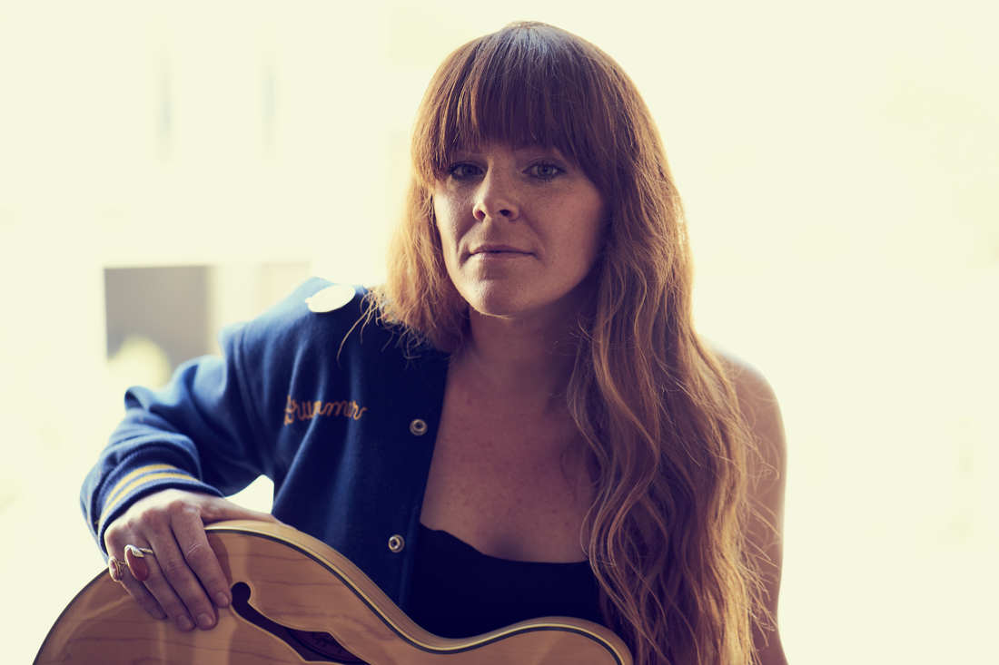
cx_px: 500
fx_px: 2358
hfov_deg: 23.9
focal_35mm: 85
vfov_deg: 16.1
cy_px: 332
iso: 160
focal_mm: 85
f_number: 2.5
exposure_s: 1/160
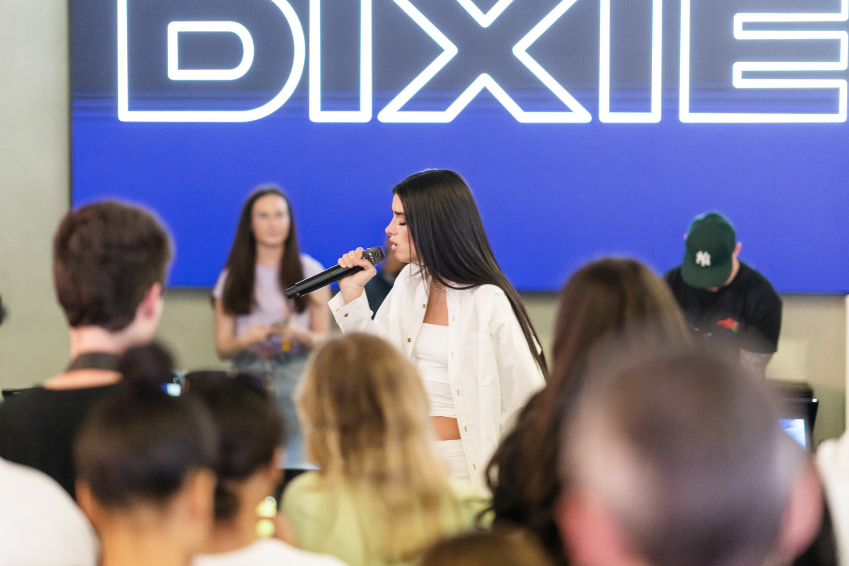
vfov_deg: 16.1
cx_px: 424
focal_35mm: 85
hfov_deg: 23.9
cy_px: 283
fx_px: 2005
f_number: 1.4
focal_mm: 85
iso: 2000
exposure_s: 1/100
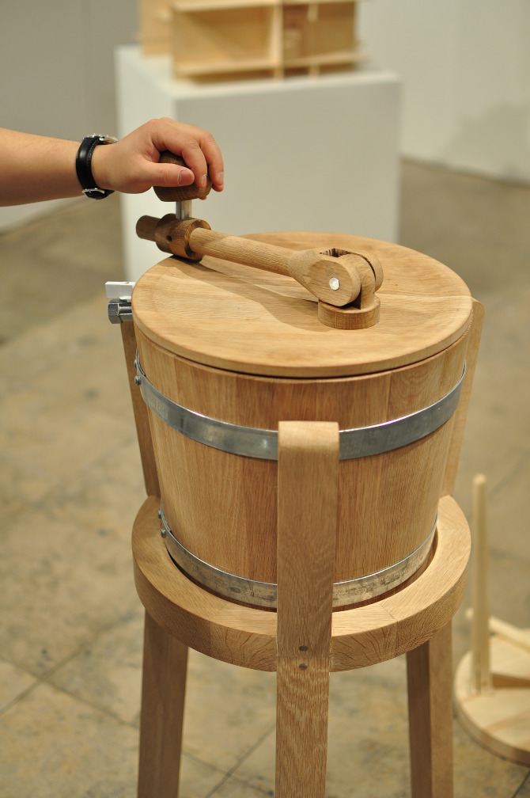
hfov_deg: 25.7
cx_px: 265
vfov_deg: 37.9
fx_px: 1162
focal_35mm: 52
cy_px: 399
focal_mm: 35
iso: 200
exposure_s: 1/100
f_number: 2
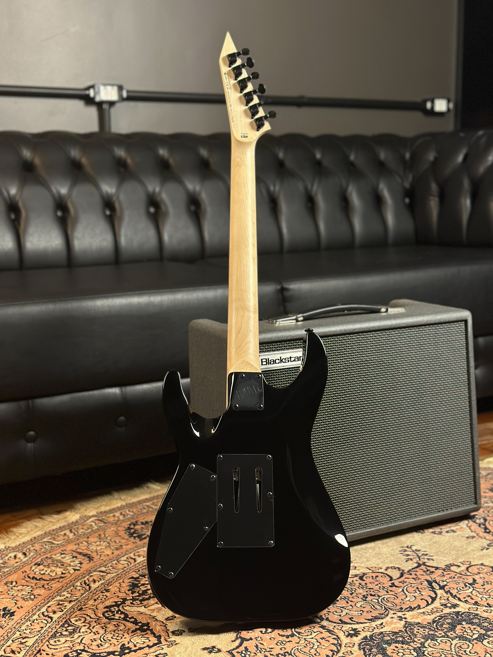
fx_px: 911
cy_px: 328
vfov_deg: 39.7
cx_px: 246
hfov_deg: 30.3
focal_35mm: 48
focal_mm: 6.86
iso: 400
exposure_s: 1/40
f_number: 1.8
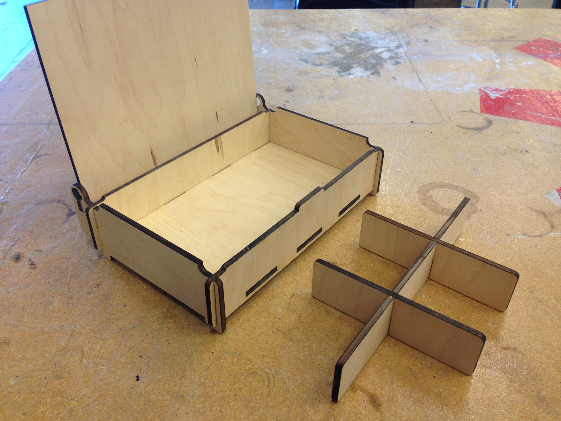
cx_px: 280
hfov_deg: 55.4
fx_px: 535
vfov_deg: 42.9
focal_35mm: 33
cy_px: 210
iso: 80
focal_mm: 4.12
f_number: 2.4
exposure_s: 1/20
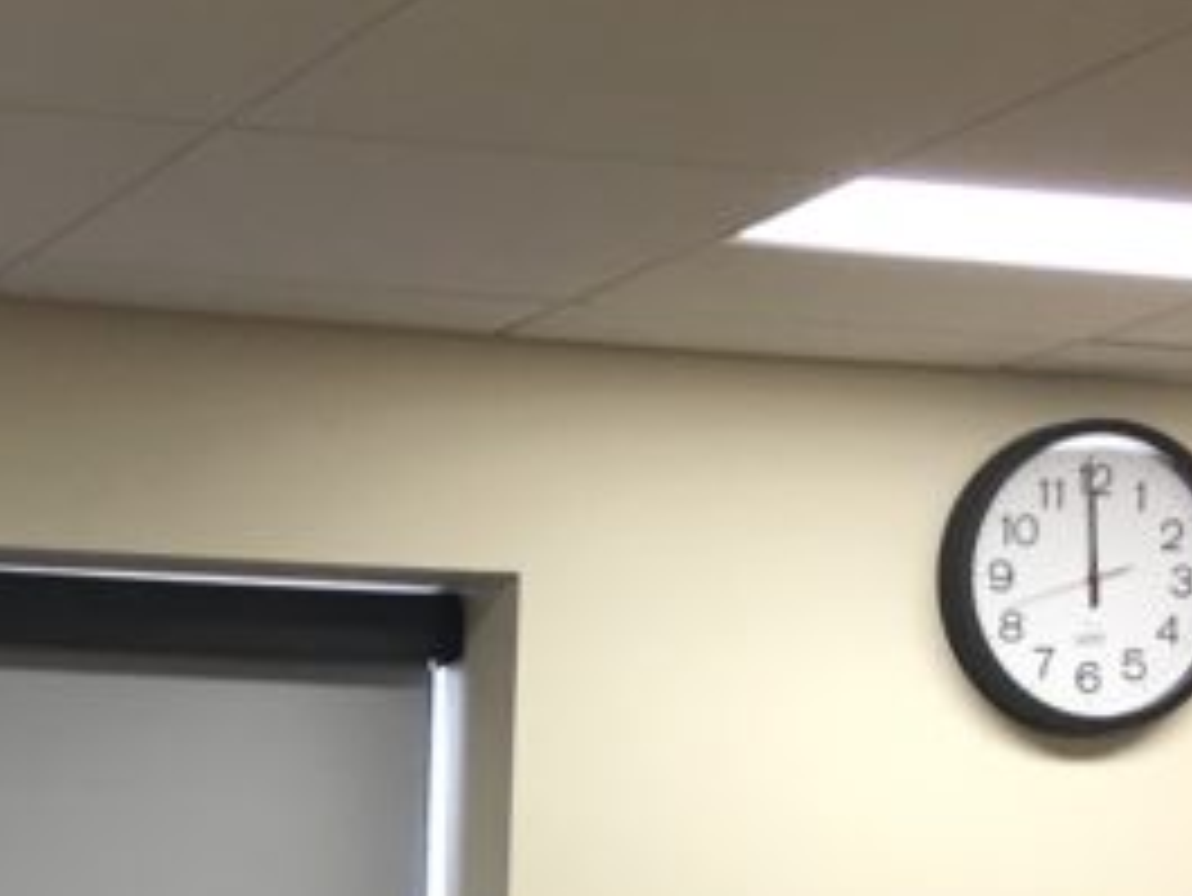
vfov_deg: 12.8
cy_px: 1175
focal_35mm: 112
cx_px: -261
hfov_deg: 16.8
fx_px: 3858
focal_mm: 4.15
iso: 64
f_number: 2.2
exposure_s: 1/30
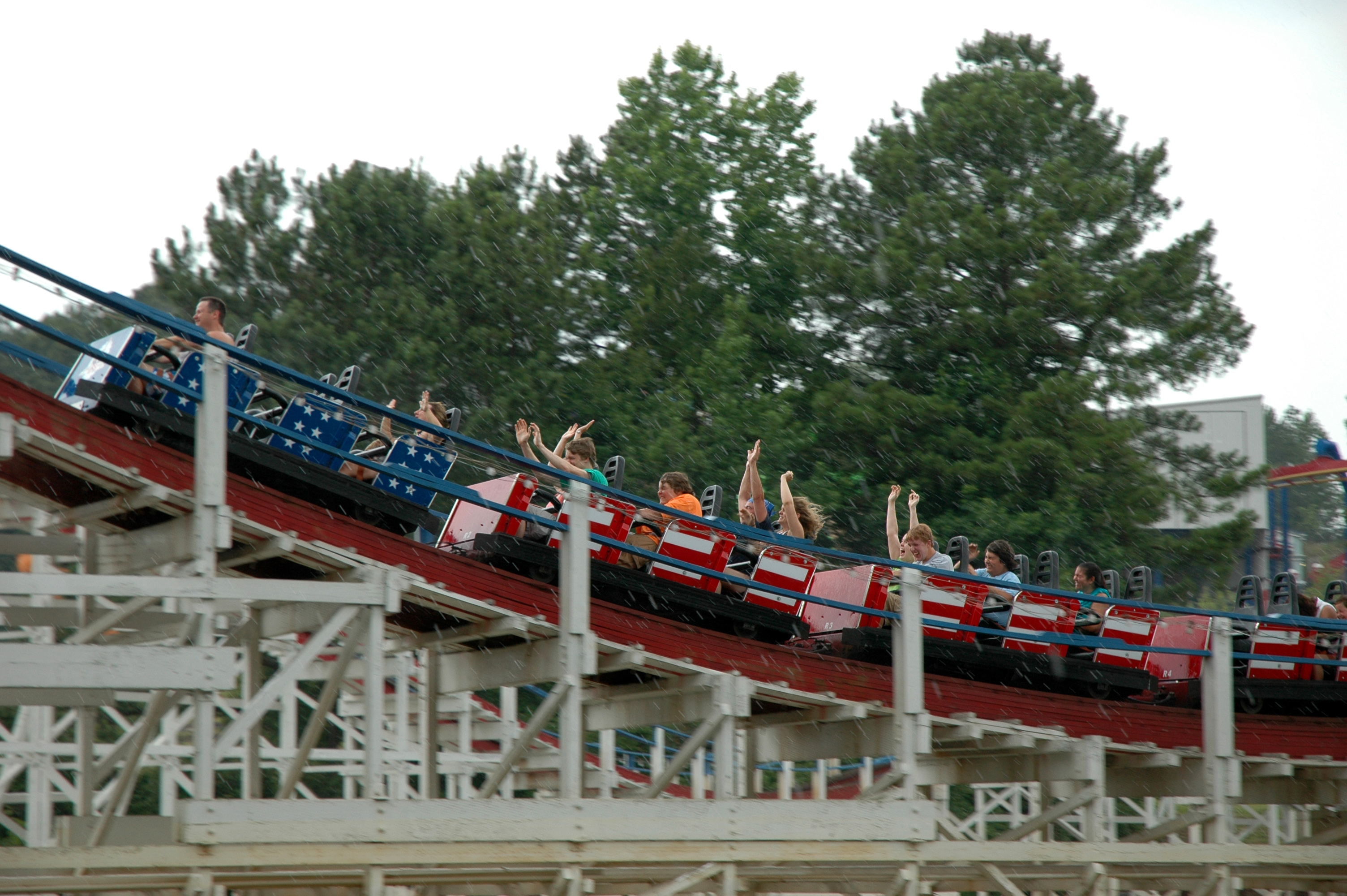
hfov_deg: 19.5
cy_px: 448
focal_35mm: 105
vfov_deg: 13.0
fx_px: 3925
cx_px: 674
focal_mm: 70
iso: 200
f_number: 6.3
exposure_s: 1/400
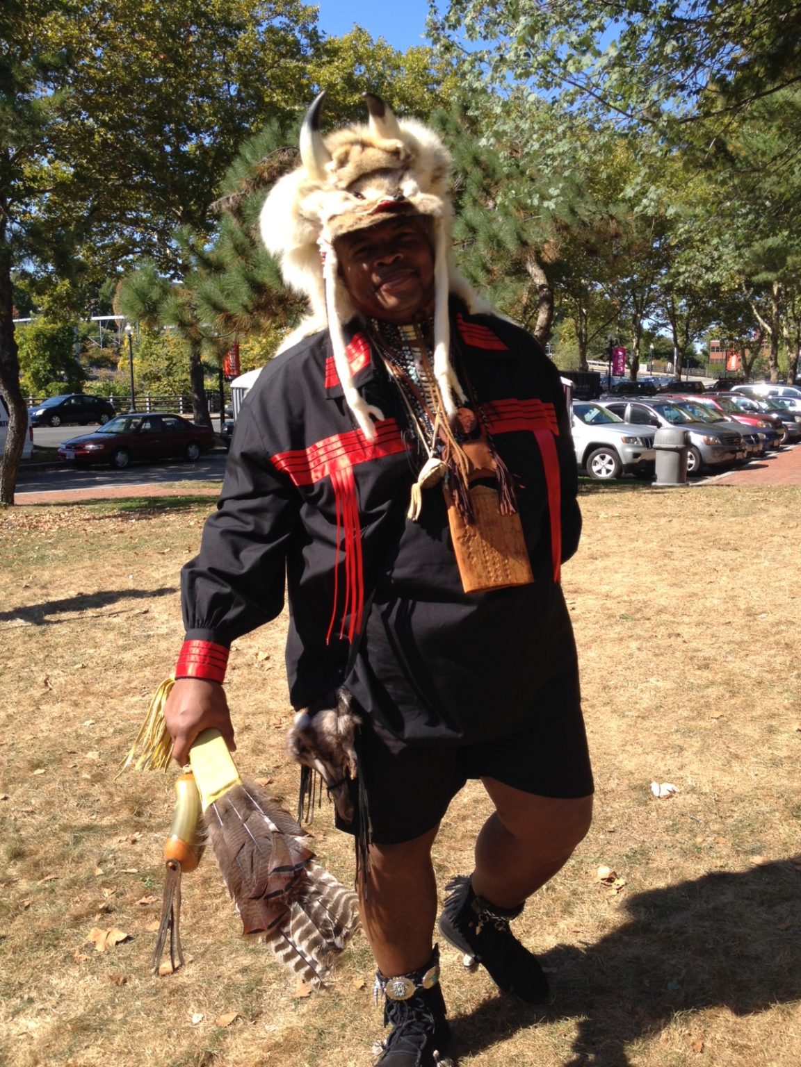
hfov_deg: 40.7
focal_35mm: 35
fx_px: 1080
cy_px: 534
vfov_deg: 52.6
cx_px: 400
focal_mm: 4.28
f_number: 2.4
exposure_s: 1/778
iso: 50
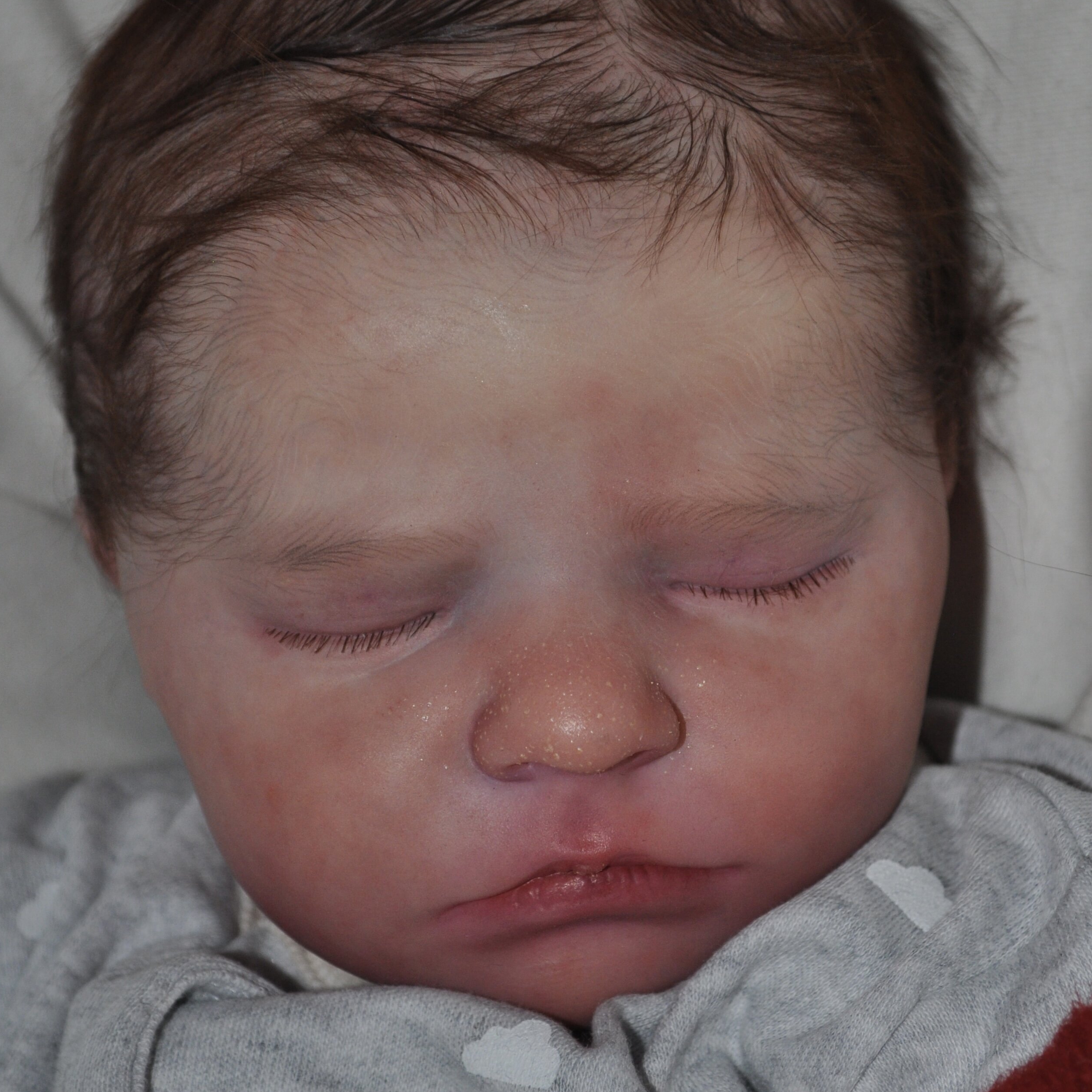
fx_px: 3569
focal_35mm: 100
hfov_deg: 17.4
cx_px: 545
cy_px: 431
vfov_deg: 17.4
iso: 450
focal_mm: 52
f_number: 5.6
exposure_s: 1/60
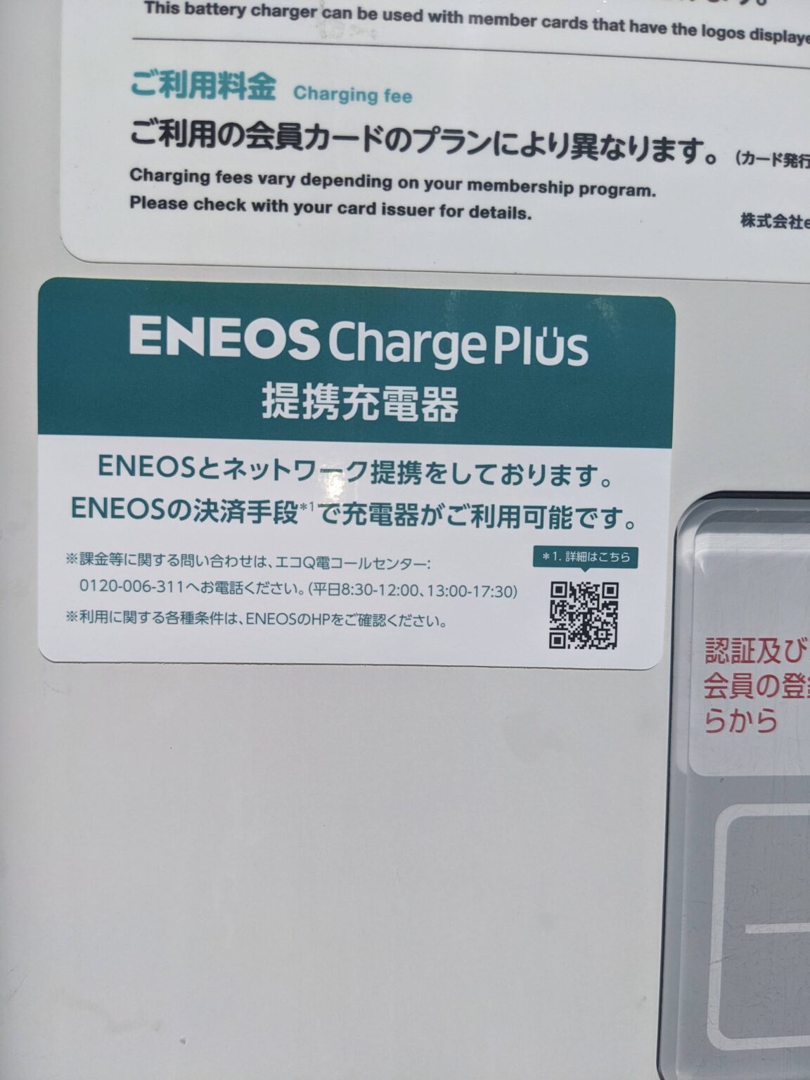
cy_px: 540
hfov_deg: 51.4
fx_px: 842
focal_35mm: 27
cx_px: 405
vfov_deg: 65.3
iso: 79
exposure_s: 1/11765
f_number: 1.73
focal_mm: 4.38
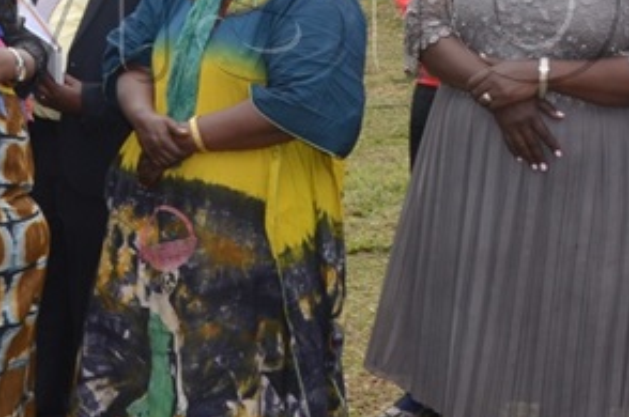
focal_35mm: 83
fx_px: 1448
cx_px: -132
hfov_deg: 22.5
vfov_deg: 15.9
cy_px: -38
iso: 400
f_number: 8
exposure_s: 1/250
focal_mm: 18
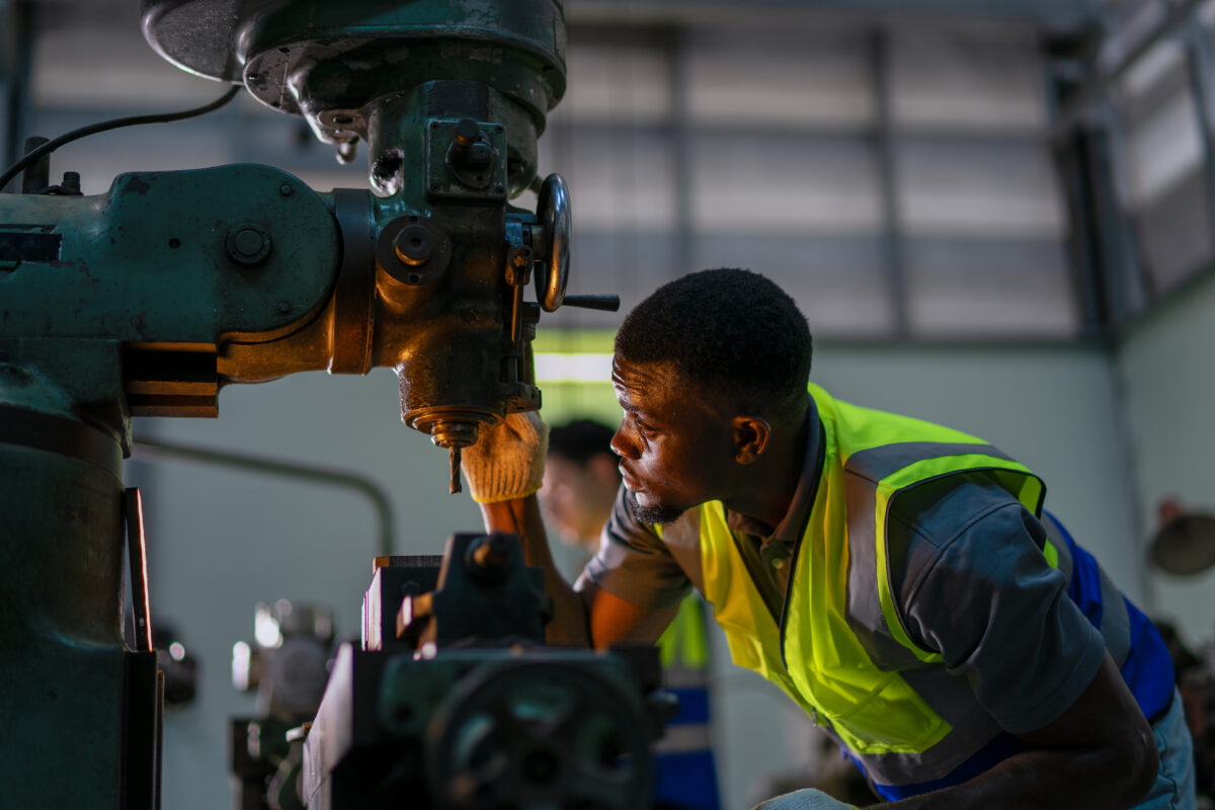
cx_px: 608
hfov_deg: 39.6
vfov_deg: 27.0
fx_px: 1687
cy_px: 405
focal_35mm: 50
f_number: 1.4
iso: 100
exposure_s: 1/400
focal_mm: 50
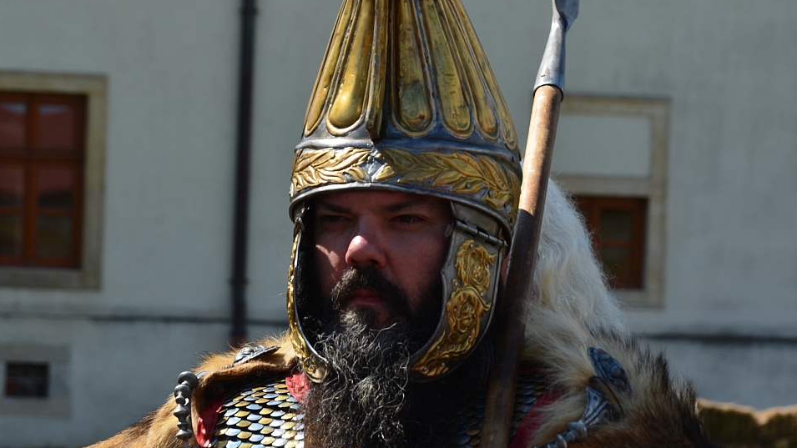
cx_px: 303
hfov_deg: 9.8
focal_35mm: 221
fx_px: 4664
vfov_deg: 5.5
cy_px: 290
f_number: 11
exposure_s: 1/160
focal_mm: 105
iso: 100
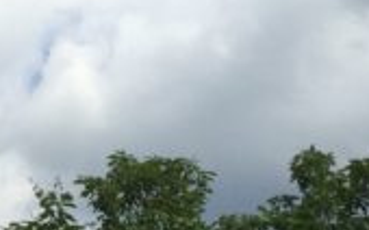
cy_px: 184
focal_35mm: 129
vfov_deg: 10.1
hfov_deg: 15.3
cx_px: -129
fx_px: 1296
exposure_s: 1/1698
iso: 25
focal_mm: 3.3
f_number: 2.4
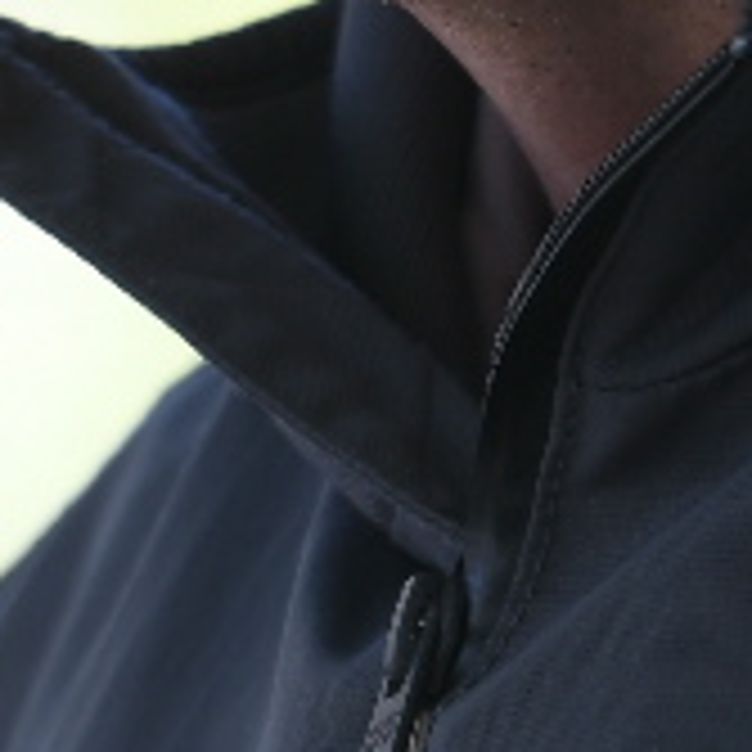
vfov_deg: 1.1
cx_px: -99
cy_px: -594
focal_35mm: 1647
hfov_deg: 1.1
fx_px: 40480
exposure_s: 1/320
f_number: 4
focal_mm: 200
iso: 200
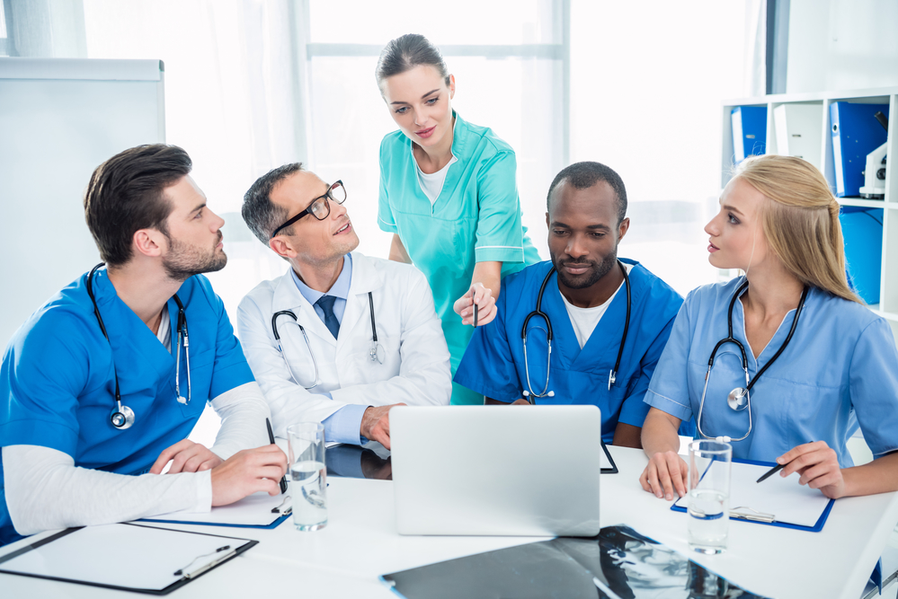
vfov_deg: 28.1
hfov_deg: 41.1
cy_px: 300
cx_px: 449
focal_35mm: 48
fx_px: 1198
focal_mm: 48
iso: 640
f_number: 3.5
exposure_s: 1/200
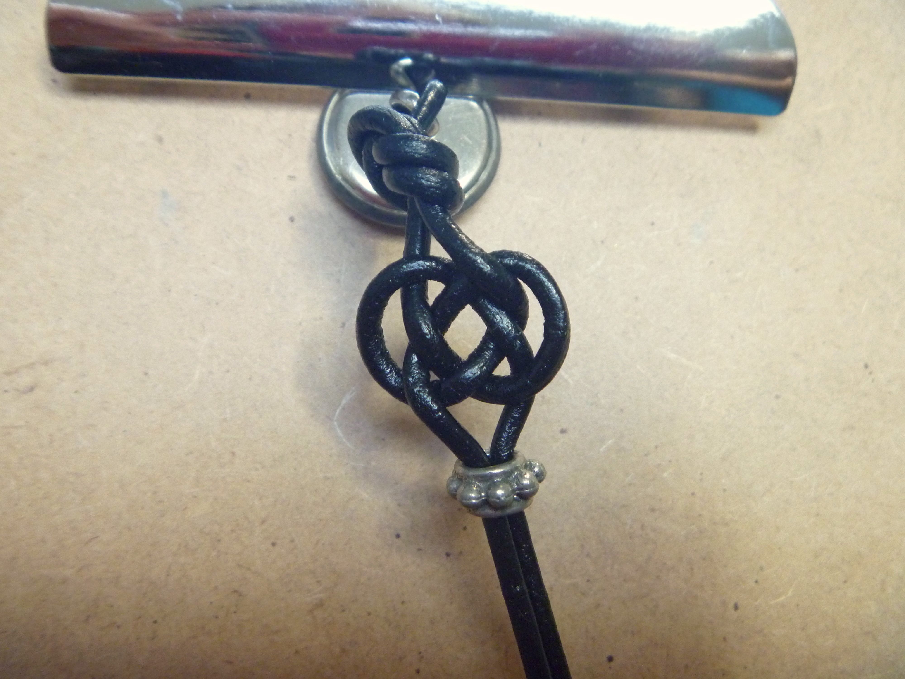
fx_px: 915
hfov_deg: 52.6
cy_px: 340
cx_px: 452
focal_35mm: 35
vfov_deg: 40.7
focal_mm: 6.3
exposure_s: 1/20
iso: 400
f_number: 3.5
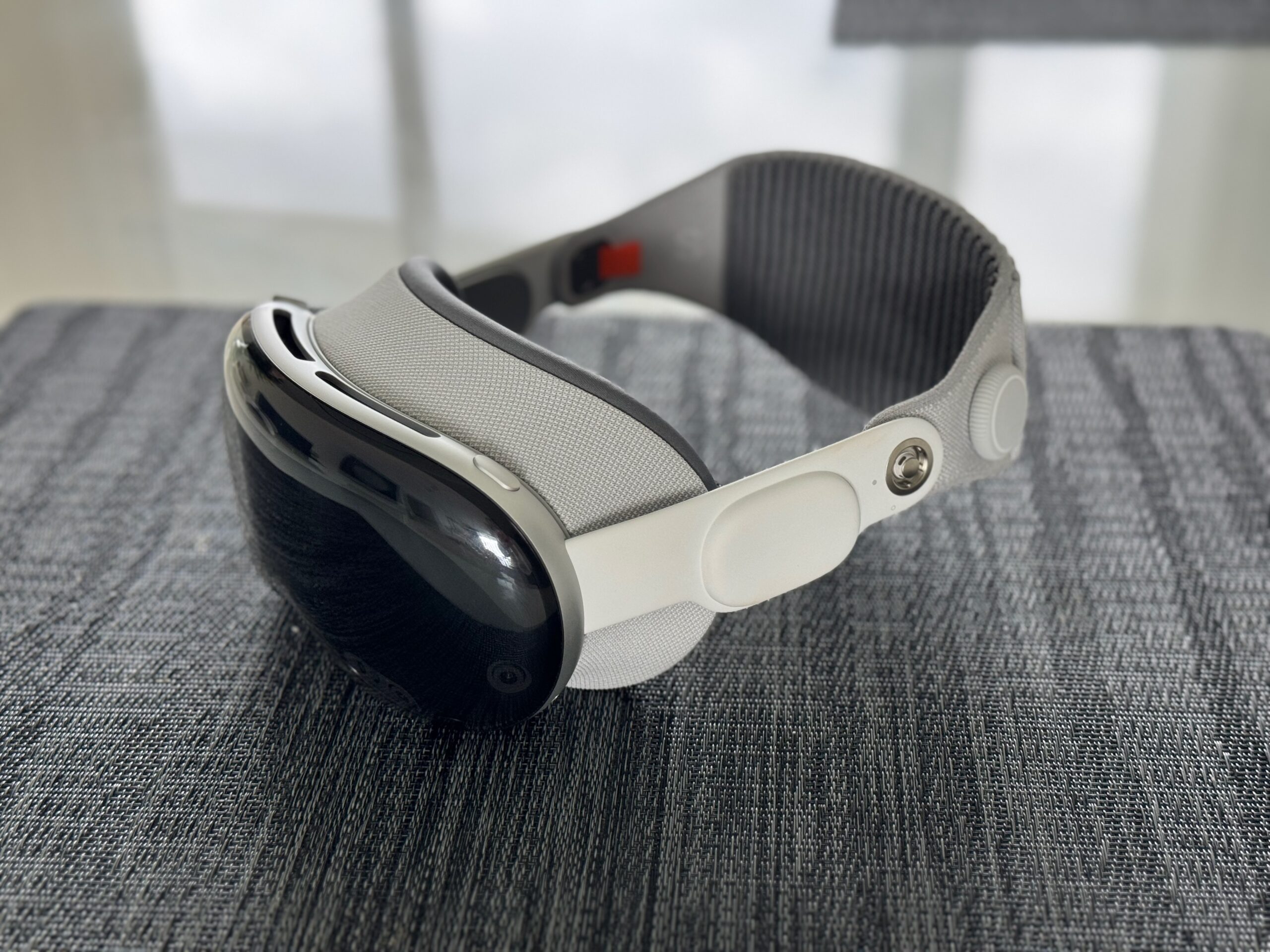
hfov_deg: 39.7
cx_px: 635
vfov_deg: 30.3
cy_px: 476
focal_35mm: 48
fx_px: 1761
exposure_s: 1/61
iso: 100
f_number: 1.78
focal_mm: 6.86
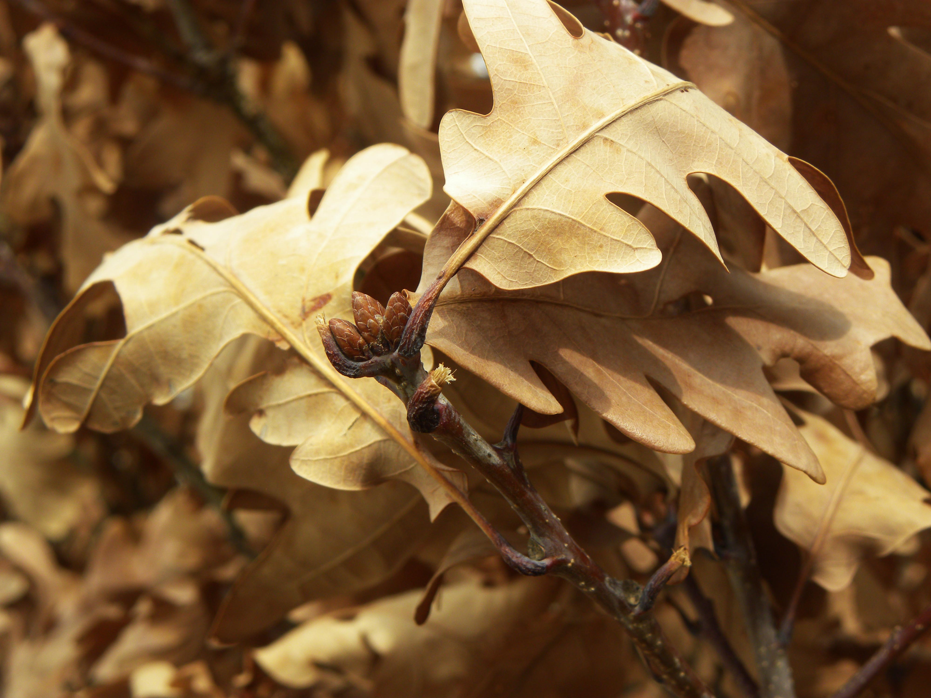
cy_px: 349
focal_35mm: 58
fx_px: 1560
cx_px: 466
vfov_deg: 25.2
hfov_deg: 33.2
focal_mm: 10.3
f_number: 5
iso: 64
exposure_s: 1/210
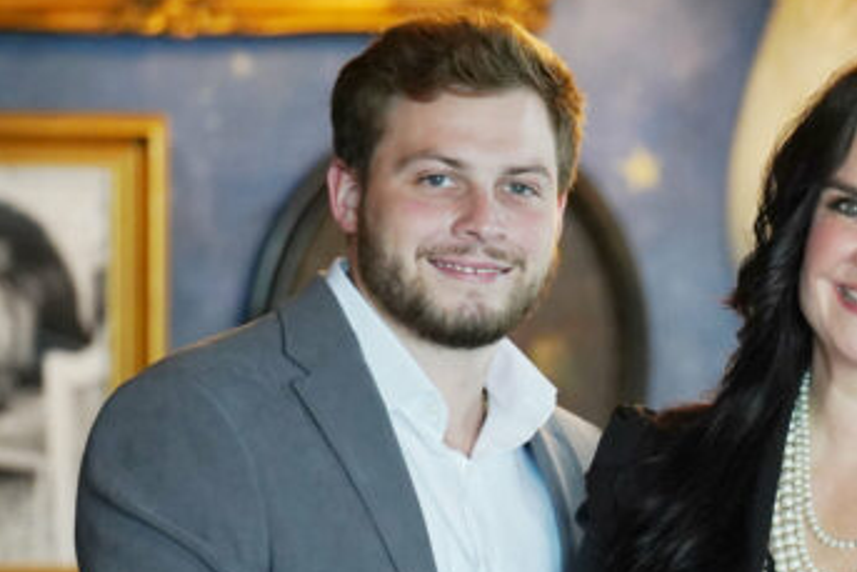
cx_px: 842
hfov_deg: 4.4
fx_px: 11240
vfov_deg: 2.9
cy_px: 337
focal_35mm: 472
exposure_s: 1/400
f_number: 3.5
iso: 2500
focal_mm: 180
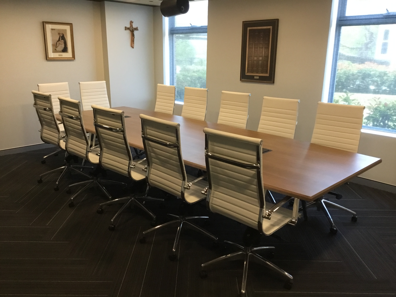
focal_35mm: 31
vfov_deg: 45.4
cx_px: 198
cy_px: 148
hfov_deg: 58.4
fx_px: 355
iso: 250
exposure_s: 1/33
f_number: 2.4
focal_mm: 3.3
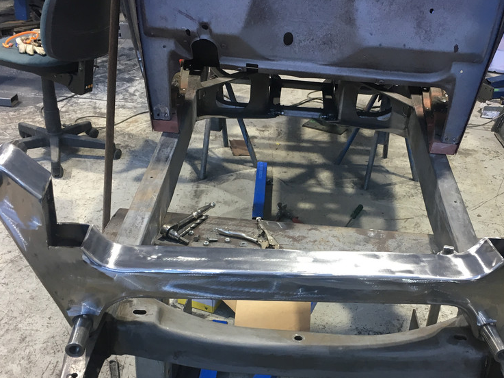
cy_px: 262
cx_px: 279
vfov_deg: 33.9
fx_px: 611
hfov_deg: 44.7
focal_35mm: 42
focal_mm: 4.15
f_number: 2.2
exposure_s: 1/33
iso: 80
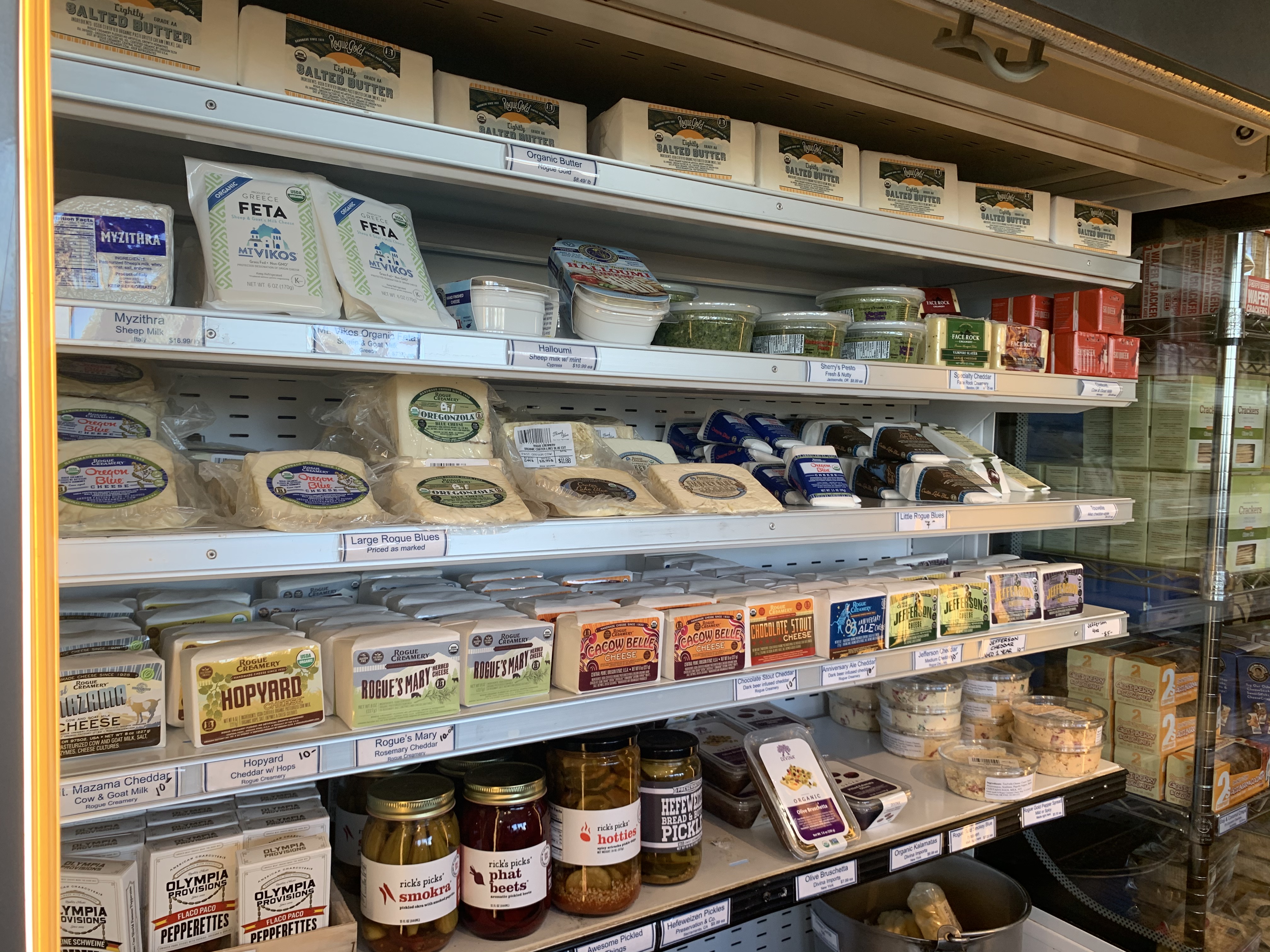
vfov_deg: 53.1
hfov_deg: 67.3
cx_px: 635
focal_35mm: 26
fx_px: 954
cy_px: 476
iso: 80
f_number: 1.8
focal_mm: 4.25
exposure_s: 1/120
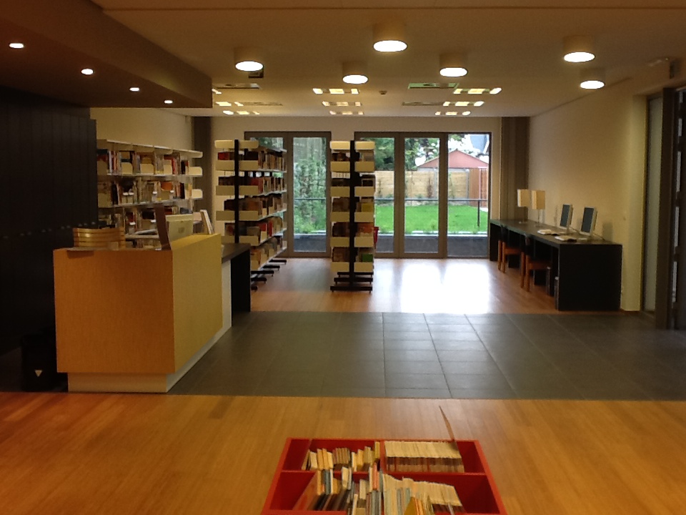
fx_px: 872
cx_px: 343
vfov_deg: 32.9
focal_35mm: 44
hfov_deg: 42.9
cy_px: 258
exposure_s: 1/30
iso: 40
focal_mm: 2.03
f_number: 2.4
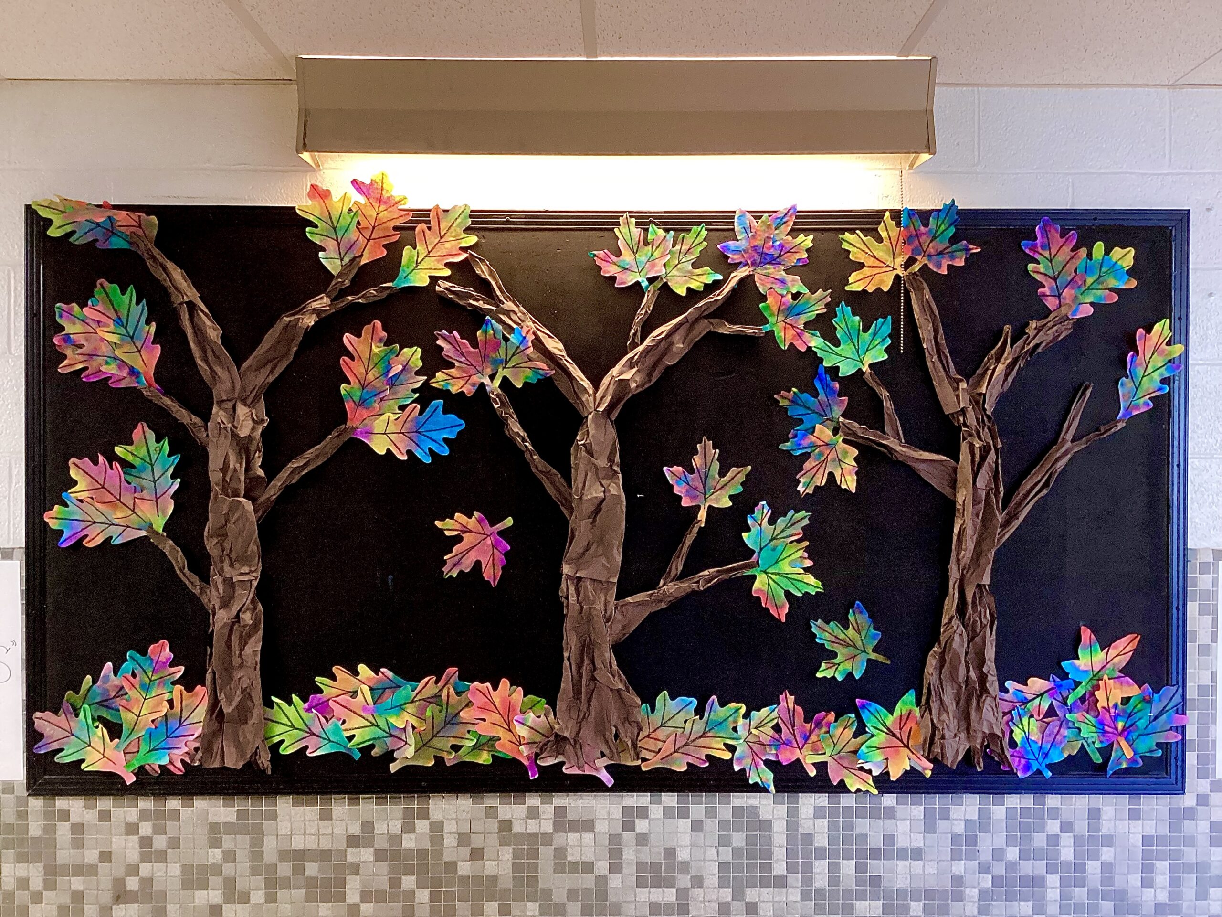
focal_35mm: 31
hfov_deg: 58.4
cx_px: 611
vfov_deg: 45.4
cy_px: 458
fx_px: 1094
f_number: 2.4
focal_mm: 3.3
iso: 200
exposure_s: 1/60
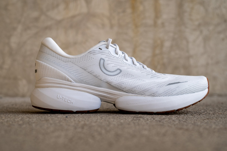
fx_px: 315
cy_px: 76
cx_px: 114
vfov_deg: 27.0
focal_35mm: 50
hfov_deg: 39.6
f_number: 4
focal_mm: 50
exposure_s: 1/160
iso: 125
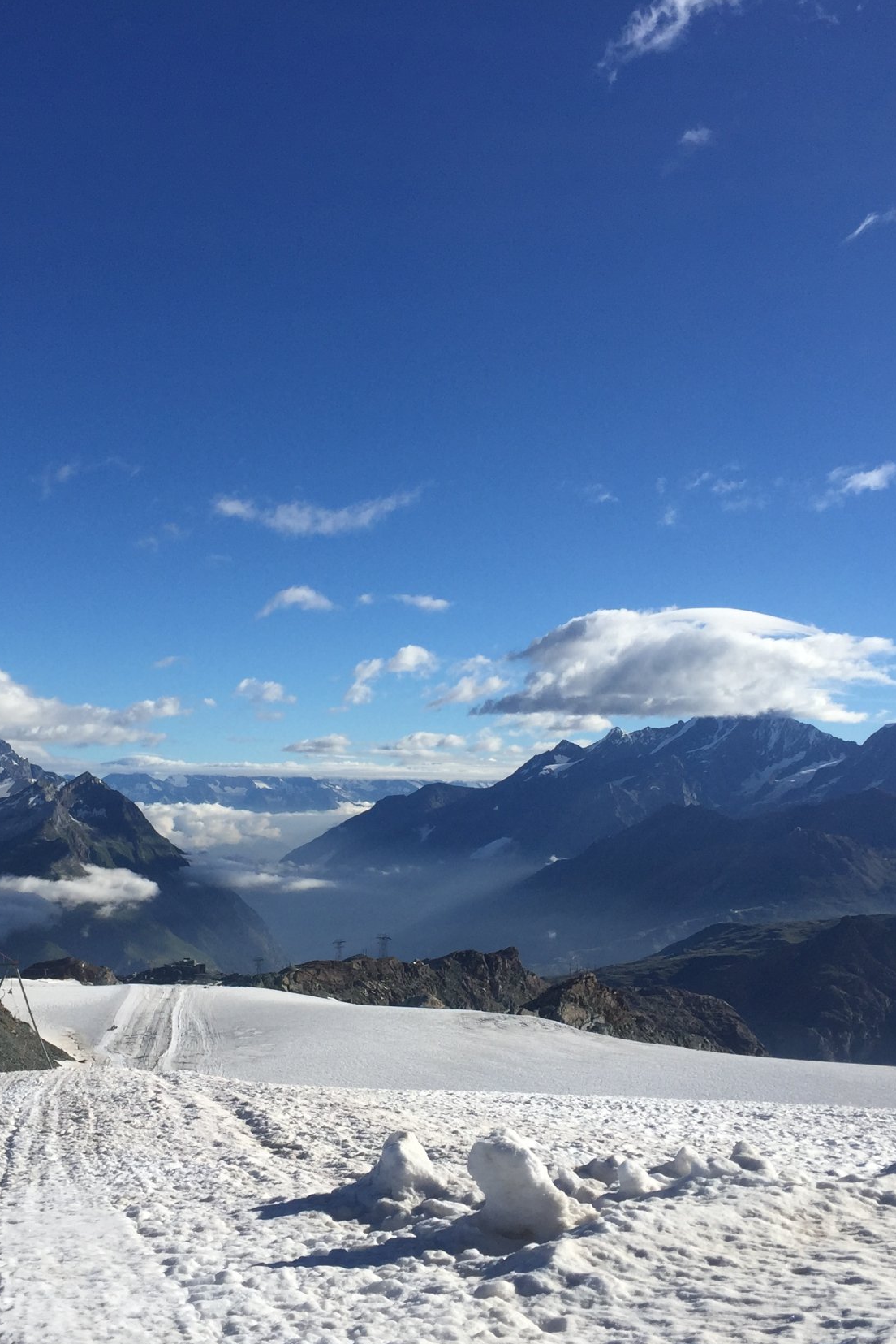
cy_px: 671
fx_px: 1530
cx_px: 370
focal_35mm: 41
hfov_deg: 32.6
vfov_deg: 47.4
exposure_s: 1/3597
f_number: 2.2
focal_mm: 4.15
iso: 32
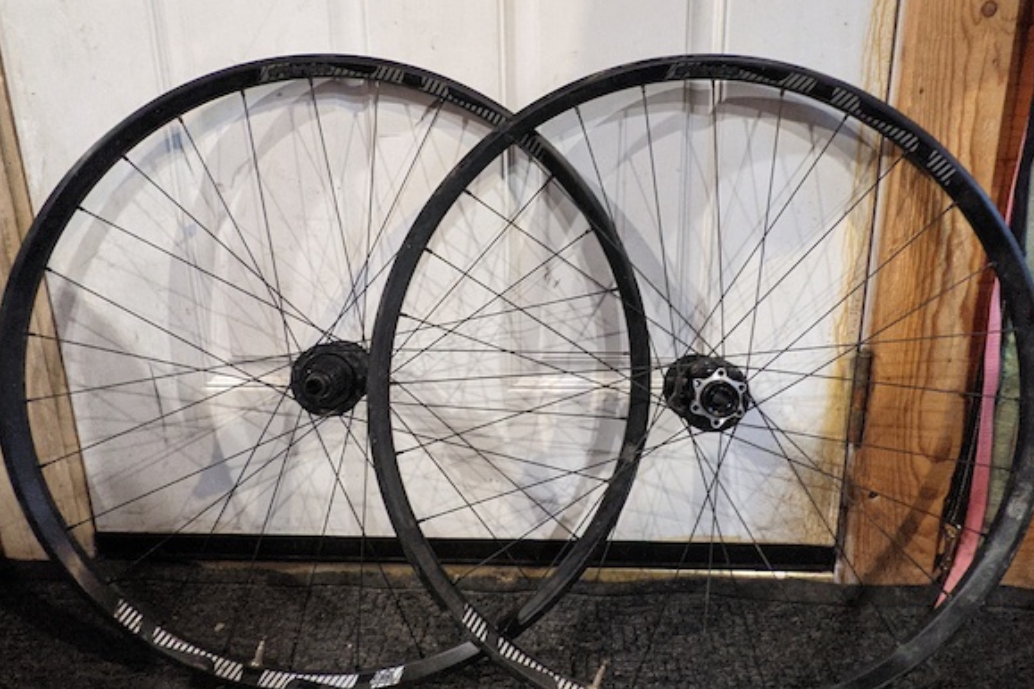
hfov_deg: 76.1
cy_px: 296
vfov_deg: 54.9
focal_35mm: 23
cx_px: 530
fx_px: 661
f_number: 2.2
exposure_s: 1/24
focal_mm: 2.22
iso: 1526
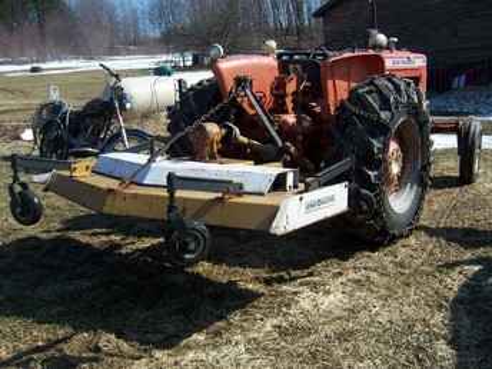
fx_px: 512
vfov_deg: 39.7
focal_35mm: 36
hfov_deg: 51.4
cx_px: 246
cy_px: 184
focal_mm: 6.2
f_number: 2.8
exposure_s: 1/800
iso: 80
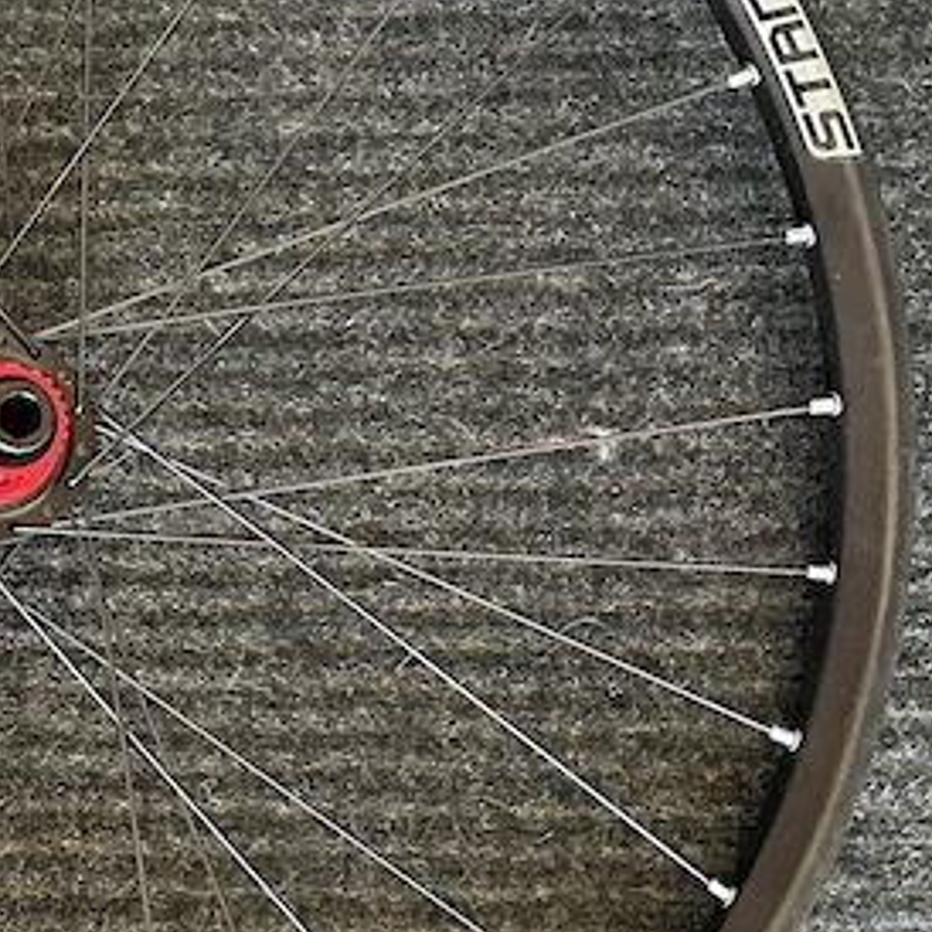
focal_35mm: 67
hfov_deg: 24.2
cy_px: 602
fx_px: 2041
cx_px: -71
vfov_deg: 25.6
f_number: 1.6
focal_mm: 5.1
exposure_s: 1/60
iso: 500
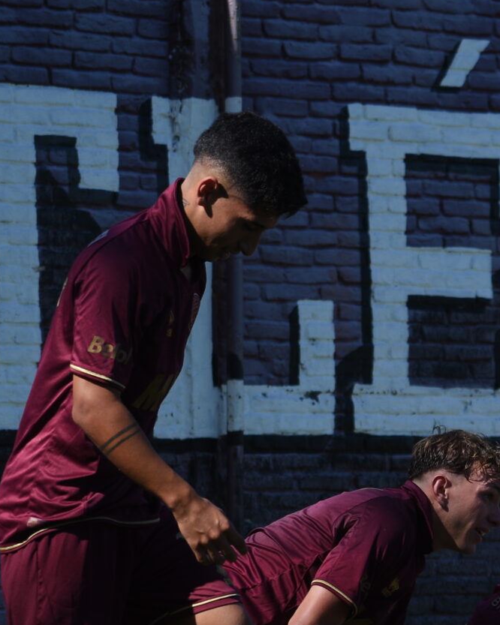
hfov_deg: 5.7
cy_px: 445
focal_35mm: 270
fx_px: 4996
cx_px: 597
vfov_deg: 7.2
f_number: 5.6
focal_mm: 78
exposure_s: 1/1000
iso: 200
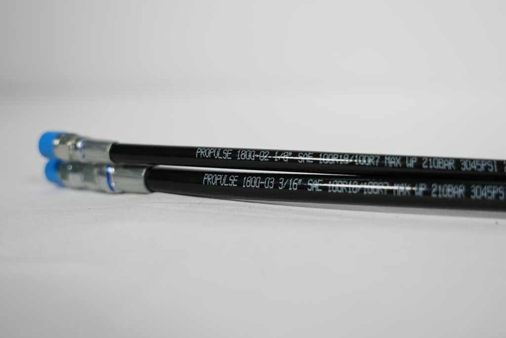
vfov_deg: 27.0
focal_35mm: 50
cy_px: 169
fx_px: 703
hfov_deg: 39.6
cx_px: 253
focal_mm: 33.7
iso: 160
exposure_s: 1/100
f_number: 2.8
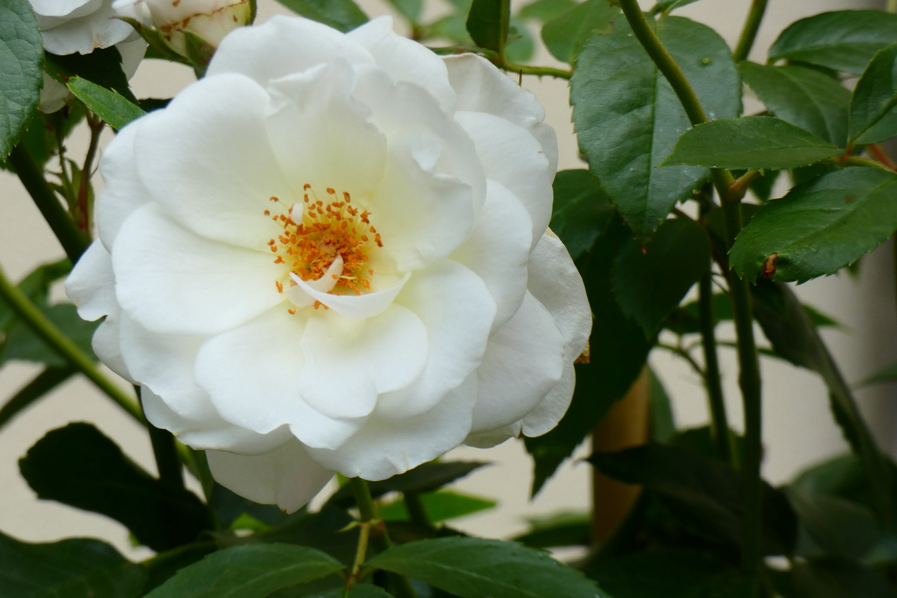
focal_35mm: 378
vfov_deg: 3.6
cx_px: 448
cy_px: 315
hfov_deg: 5.5
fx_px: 9418
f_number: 5.6
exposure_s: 1/80
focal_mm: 64.9
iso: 80
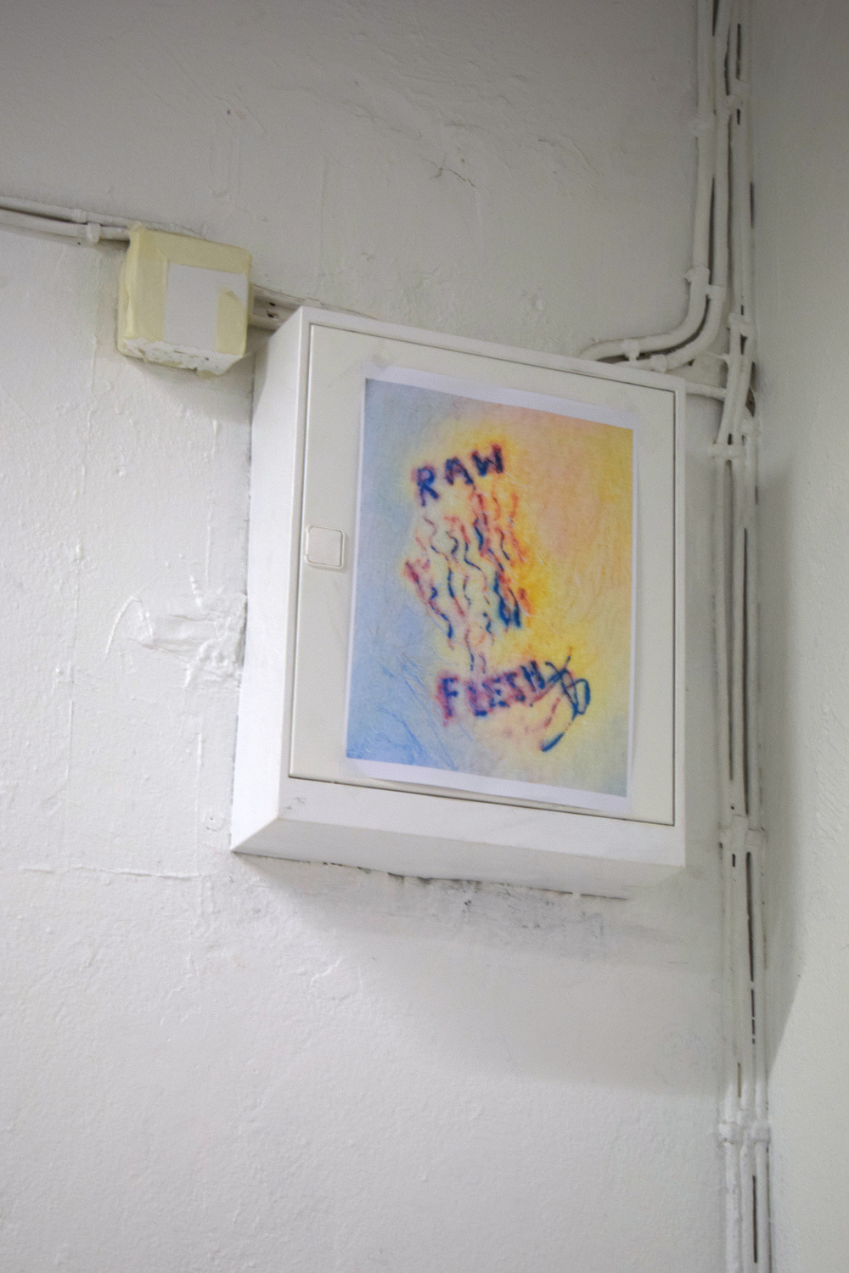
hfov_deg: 17.5
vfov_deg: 26.0
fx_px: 2759
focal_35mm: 78
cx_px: 424
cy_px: 636
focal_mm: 52
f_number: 5.6
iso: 500
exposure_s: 1/60
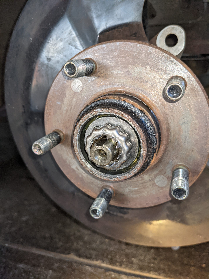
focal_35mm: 27
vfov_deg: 65.3
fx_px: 217
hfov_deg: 51.4
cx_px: 104
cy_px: 140
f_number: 1.73
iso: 317
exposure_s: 1/120
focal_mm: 4.38
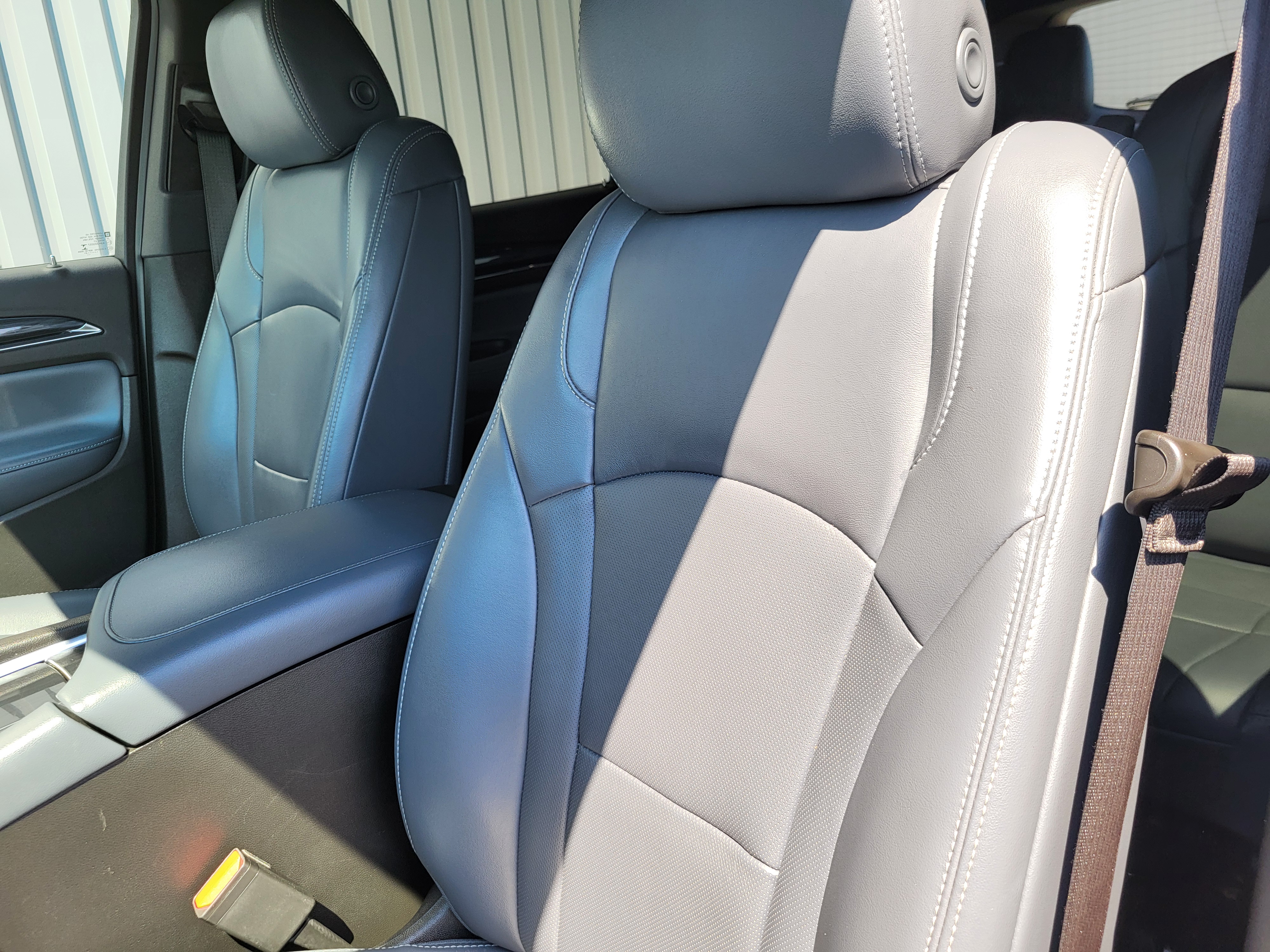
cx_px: 635
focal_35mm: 26
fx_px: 954
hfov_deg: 67.3
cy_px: 476
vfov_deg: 53.1
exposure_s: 1/285
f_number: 1.8
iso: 40
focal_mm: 5.4
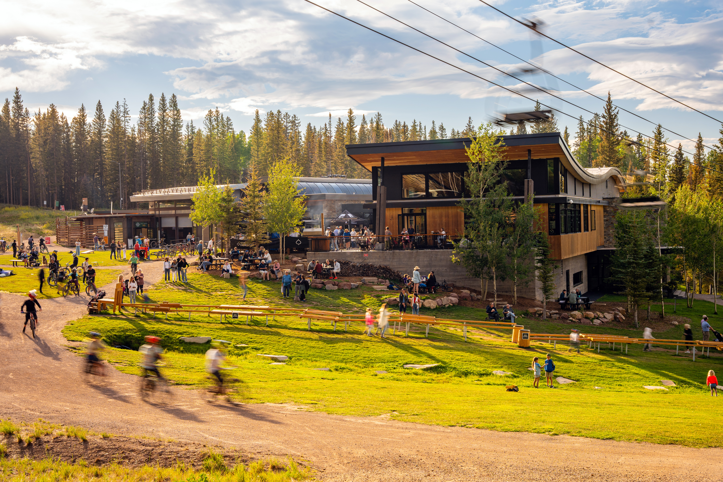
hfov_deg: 38.8
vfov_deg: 26.4
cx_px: 362
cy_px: 241
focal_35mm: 51
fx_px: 1026
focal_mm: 51.1
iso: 100
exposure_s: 1/4
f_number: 8
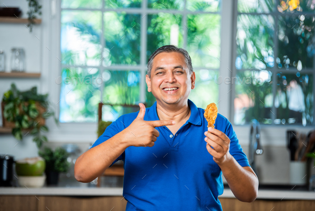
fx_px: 1313
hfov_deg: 13.7
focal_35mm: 150
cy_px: 106
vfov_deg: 9.2
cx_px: 158
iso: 160
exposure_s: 1/125
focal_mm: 150
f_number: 2.8
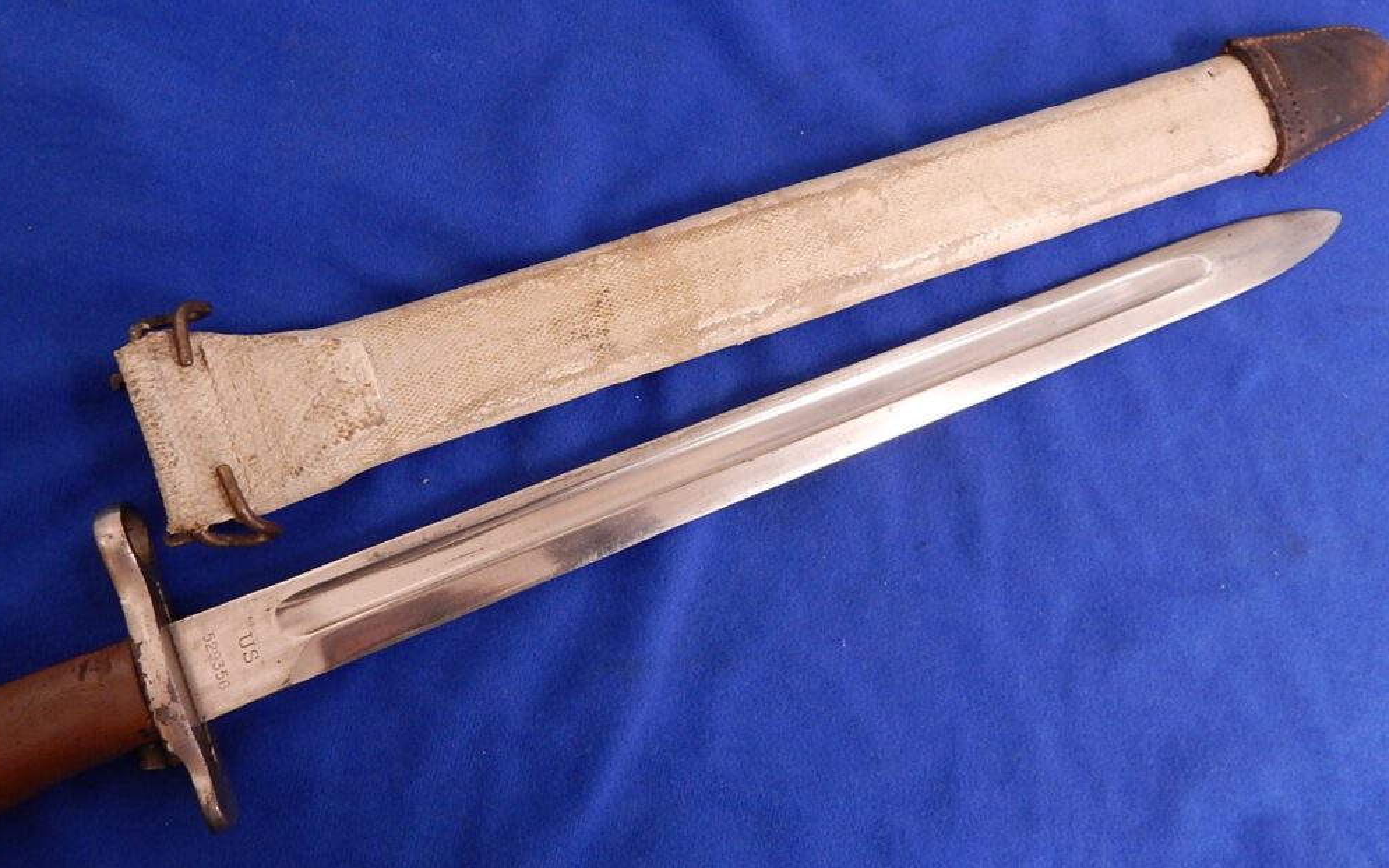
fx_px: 909
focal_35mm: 24
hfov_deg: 74.8
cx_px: 677
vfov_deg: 51.1
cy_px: 413
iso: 400
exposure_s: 1/25
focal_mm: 4
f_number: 3
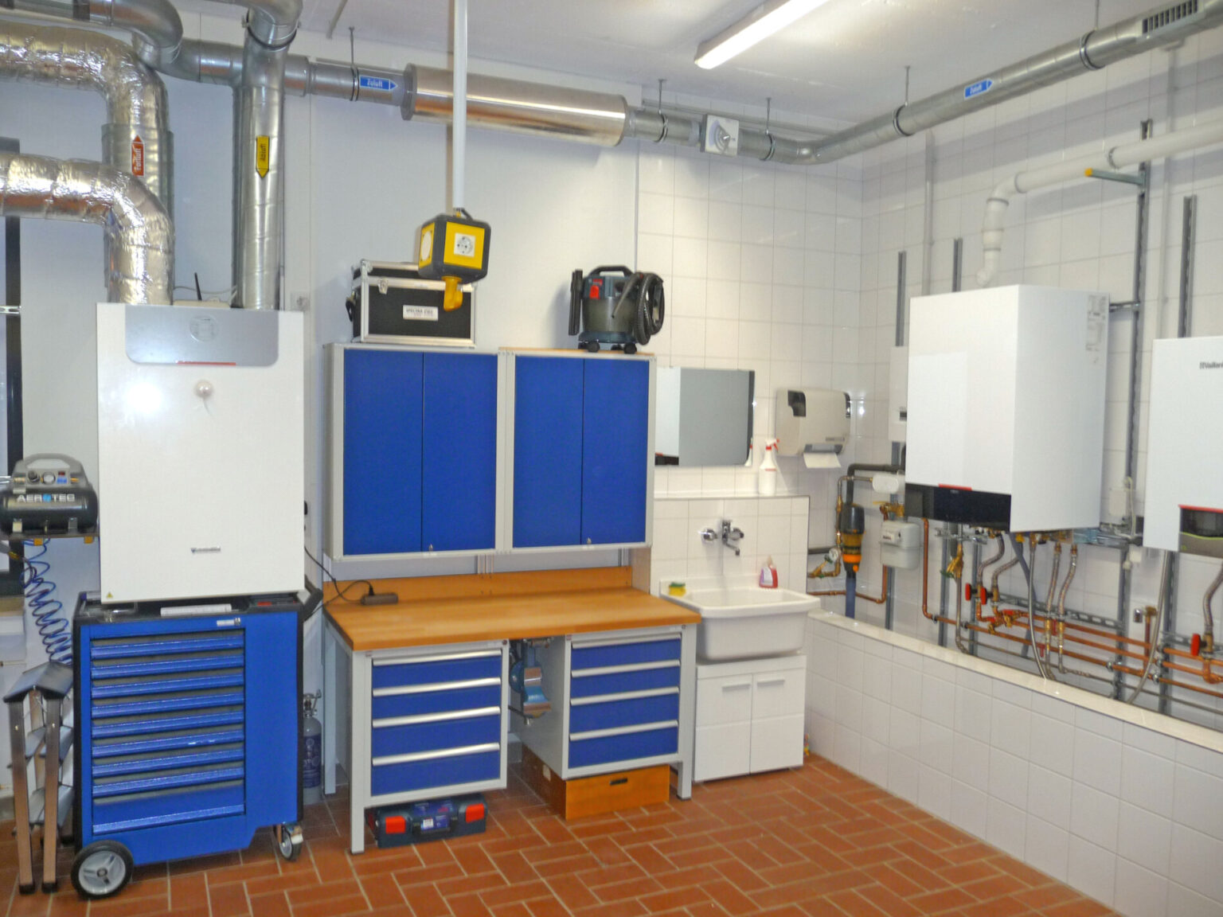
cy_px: 458
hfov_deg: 63.4
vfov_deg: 49.7
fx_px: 989
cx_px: 612
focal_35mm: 28
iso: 100
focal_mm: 4.7
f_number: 3.3
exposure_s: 1/30
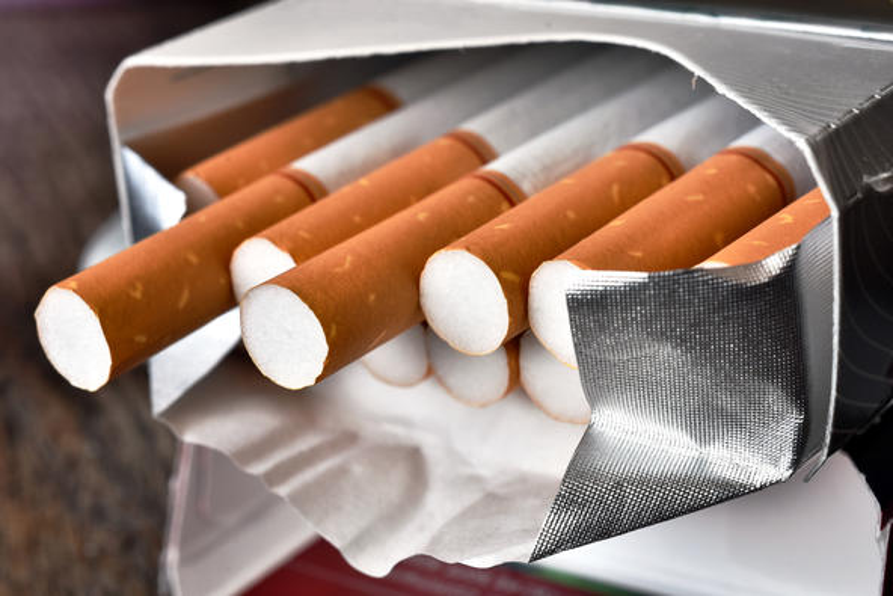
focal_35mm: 60
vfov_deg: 22.6
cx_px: 446
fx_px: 1489
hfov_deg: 33.4
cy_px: 298
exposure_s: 1/13
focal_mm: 40
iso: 125
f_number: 13
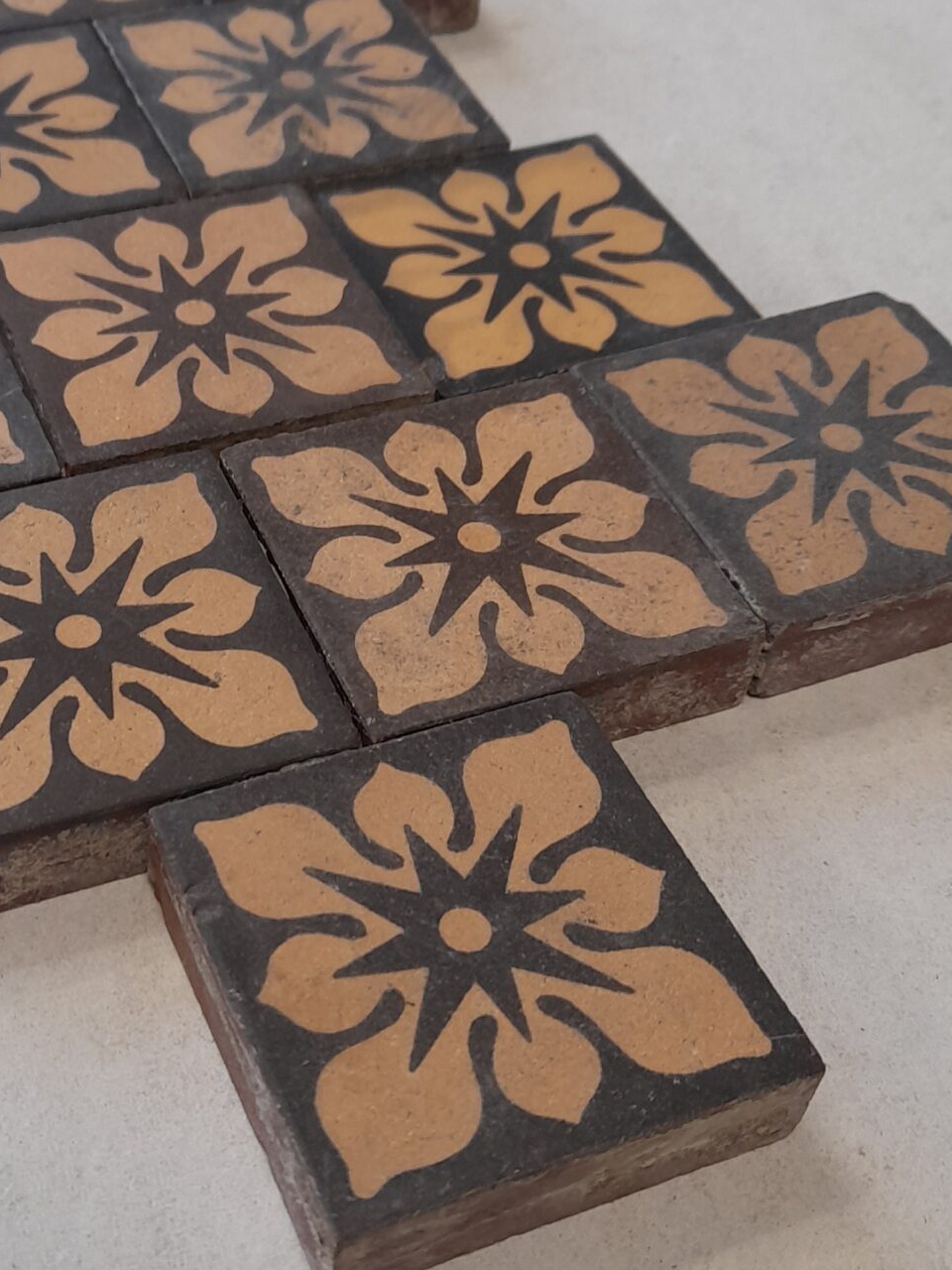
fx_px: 1833
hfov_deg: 28.6
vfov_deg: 38.2
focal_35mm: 50
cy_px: 637
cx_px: 229
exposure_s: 1/50
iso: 80
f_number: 2
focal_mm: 4.6
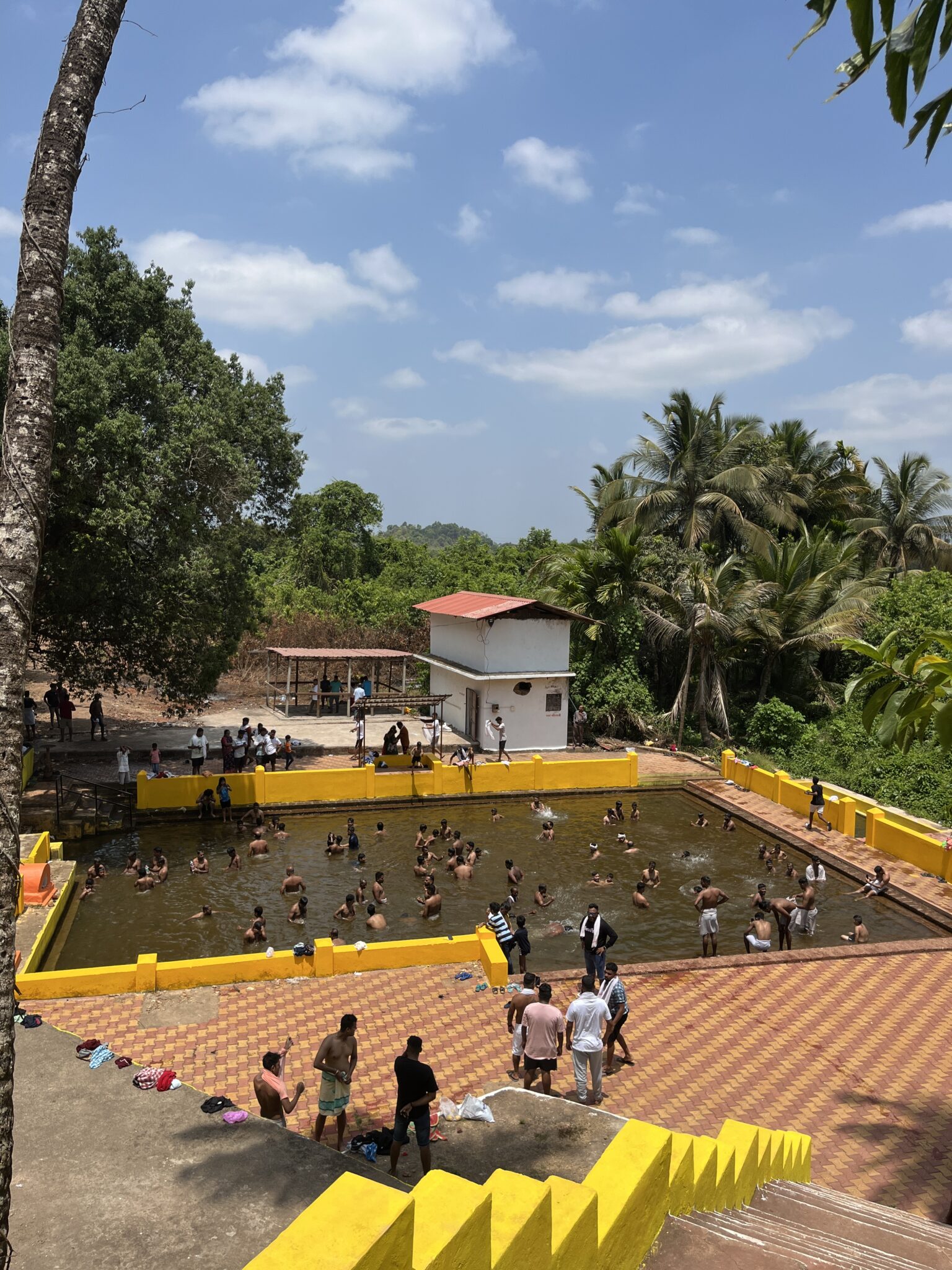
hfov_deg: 53.1
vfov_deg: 67.3
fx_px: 953
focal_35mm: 26
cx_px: 476
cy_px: 635
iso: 50
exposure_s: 1/4310
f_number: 1.6
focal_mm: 5.1
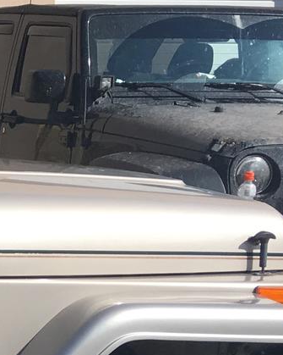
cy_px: 339
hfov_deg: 9.5
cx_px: -496
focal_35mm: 135
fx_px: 1414
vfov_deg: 14.1
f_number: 2.2
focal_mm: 4.15
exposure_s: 1/1709
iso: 25
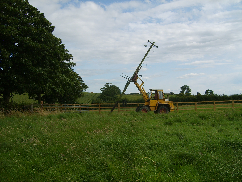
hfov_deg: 52.6
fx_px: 245
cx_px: 121
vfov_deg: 40.7
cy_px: 91
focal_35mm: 35
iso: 50
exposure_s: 1/1000
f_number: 2.8
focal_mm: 5.8
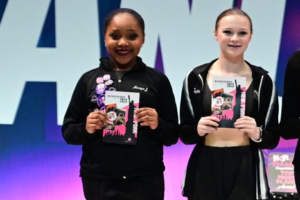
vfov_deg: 4.1
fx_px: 2810
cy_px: 124
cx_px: 468
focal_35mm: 337
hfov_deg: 6.0
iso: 3200
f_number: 2.8
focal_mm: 105
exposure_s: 1/1000
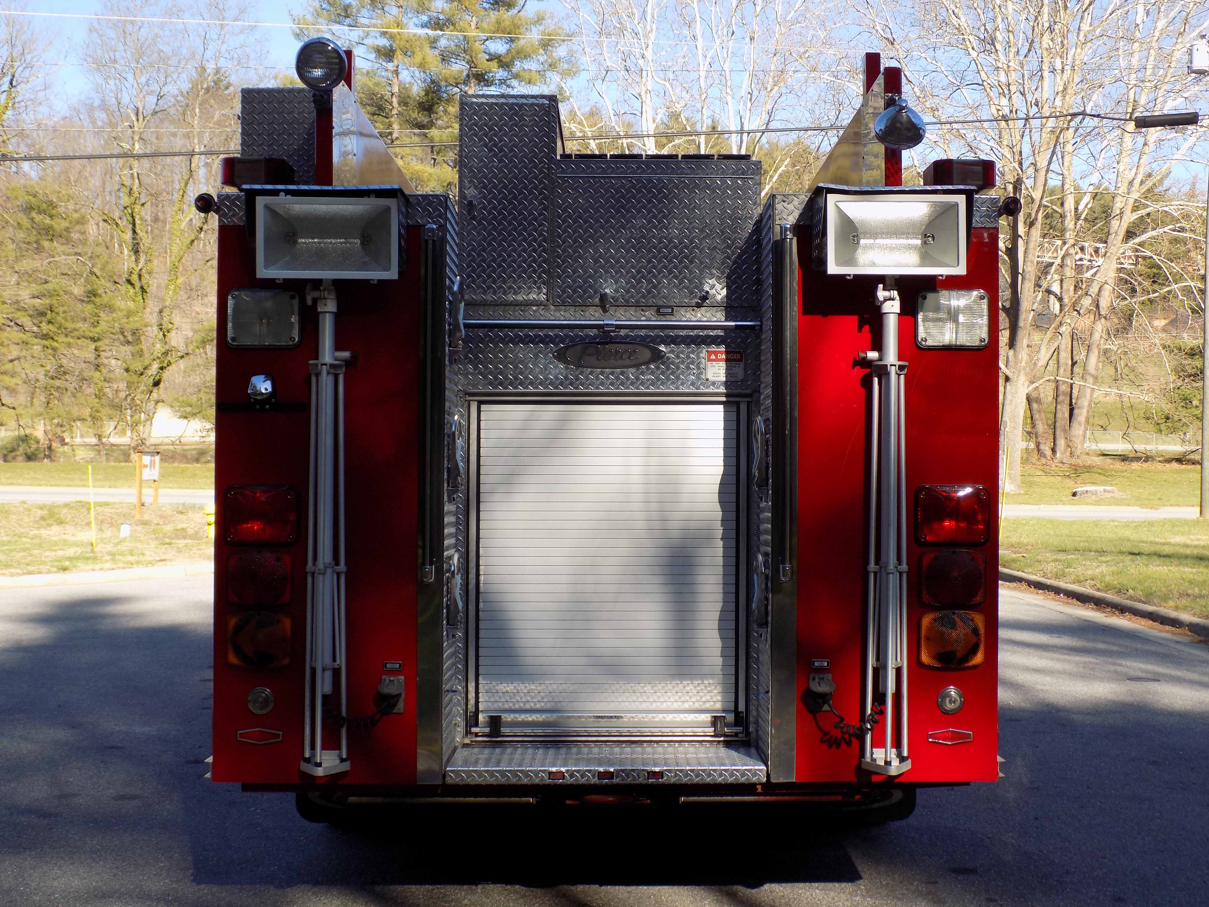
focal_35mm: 46
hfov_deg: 41.2
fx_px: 1607
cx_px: 604
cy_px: 454
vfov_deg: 31.5
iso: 80
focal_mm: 8.1
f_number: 3.7
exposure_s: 1/250
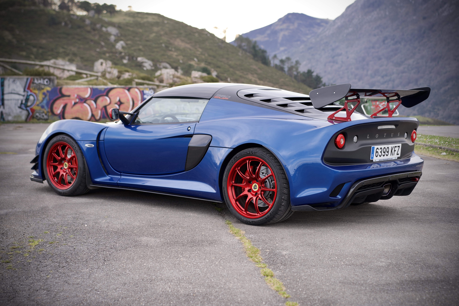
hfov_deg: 36.2
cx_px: 230
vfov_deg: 24.6
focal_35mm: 55
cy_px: 153
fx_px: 701
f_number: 4
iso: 50
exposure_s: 1/80
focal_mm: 55
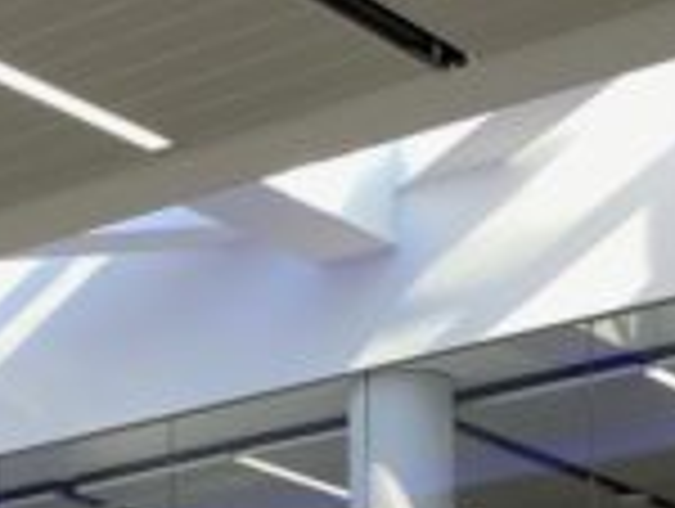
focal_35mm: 133
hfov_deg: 14.4
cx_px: -90
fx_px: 2598
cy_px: 926
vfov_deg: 10.5
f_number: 1.8
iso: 32
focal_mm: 4.25
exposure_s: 1/122
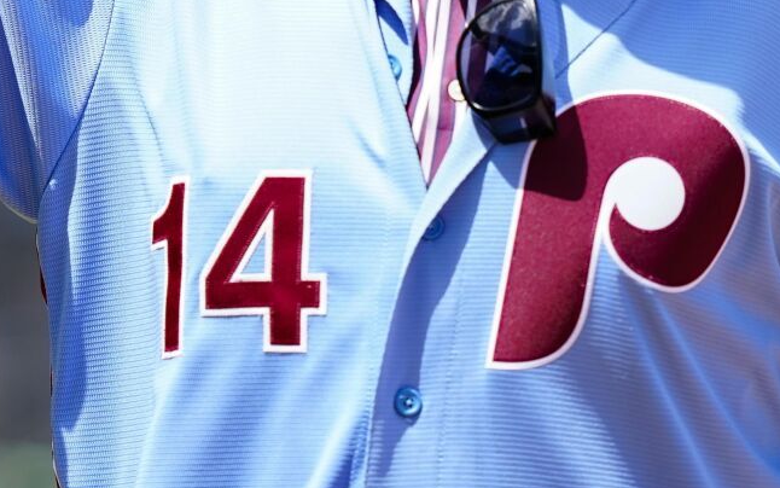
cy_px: -167
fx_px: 23664
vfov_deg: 1.2
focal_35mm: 1113
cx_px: 302
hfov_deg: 1.9
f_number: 2.8
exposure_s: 1/2500
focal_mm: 400
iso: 250
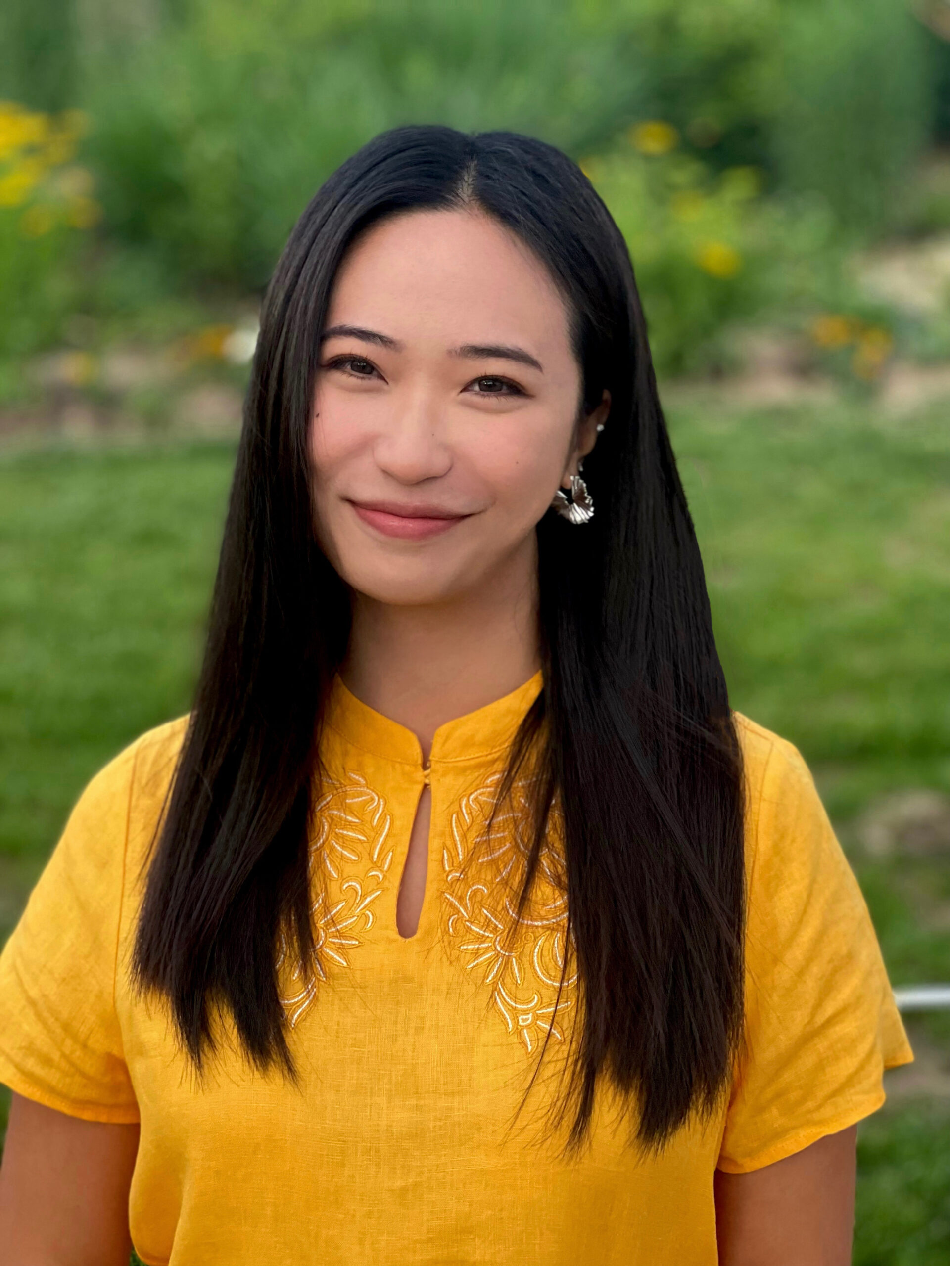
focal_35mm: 77
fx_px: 2818
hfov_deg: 19.1
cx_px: 475
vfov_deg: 25.3
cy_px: 633
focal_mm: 9
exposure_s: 1/121
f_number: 2.8
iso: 100
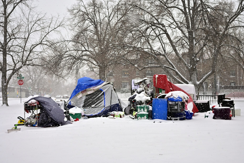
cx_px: 122
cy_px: 82
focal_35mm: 49
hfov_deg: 40.4
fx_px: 332
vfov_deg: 27.5
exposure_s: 1/500
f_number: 10
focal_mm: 49
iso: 500
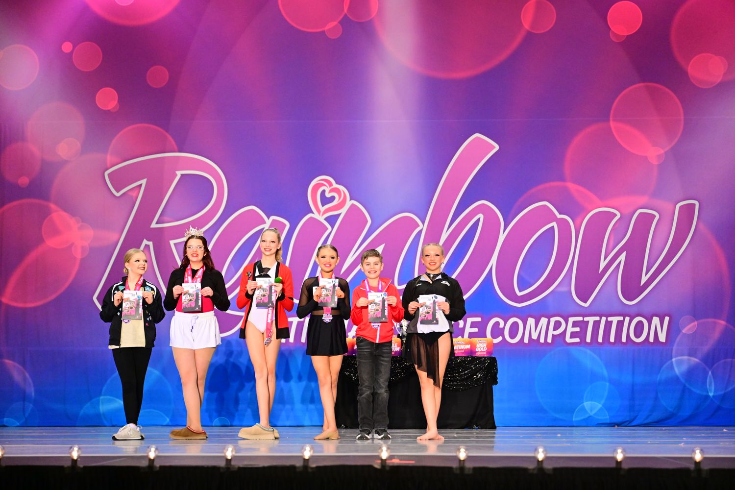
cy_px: 245
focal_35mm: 58
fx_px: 1184
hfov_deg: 34.5
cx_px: 368
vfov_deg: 23.4
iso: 3200
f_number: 3.2
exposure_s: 1/800
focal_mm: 58
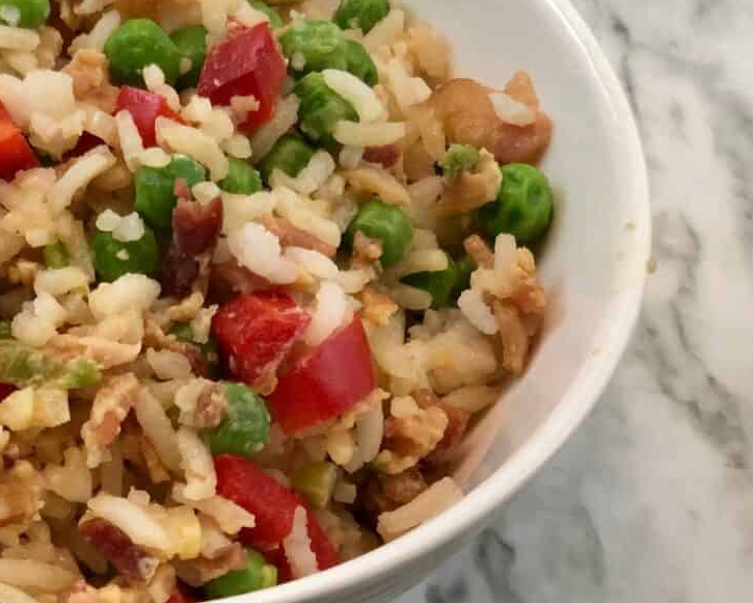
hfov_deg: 18.0
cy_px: 214
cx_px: 77
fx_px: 2340
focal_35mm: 105
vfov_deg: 14.6
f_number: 2.4
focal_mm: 6
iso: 100
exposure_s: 1/40
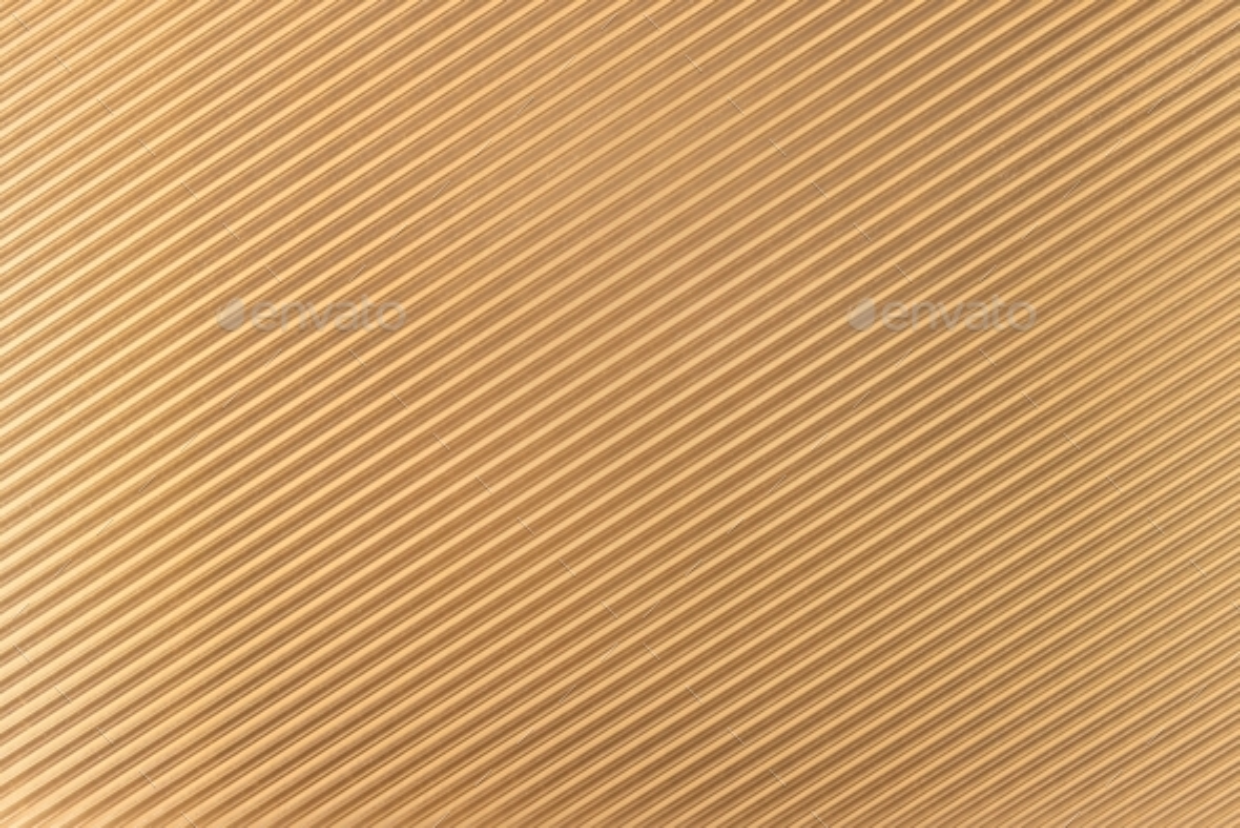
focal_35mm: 35
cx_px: 620
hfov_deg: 54.4
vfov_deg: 37.9
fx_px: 1206
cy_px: 414
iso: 50
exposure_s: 1.3
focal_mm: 35
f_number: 11
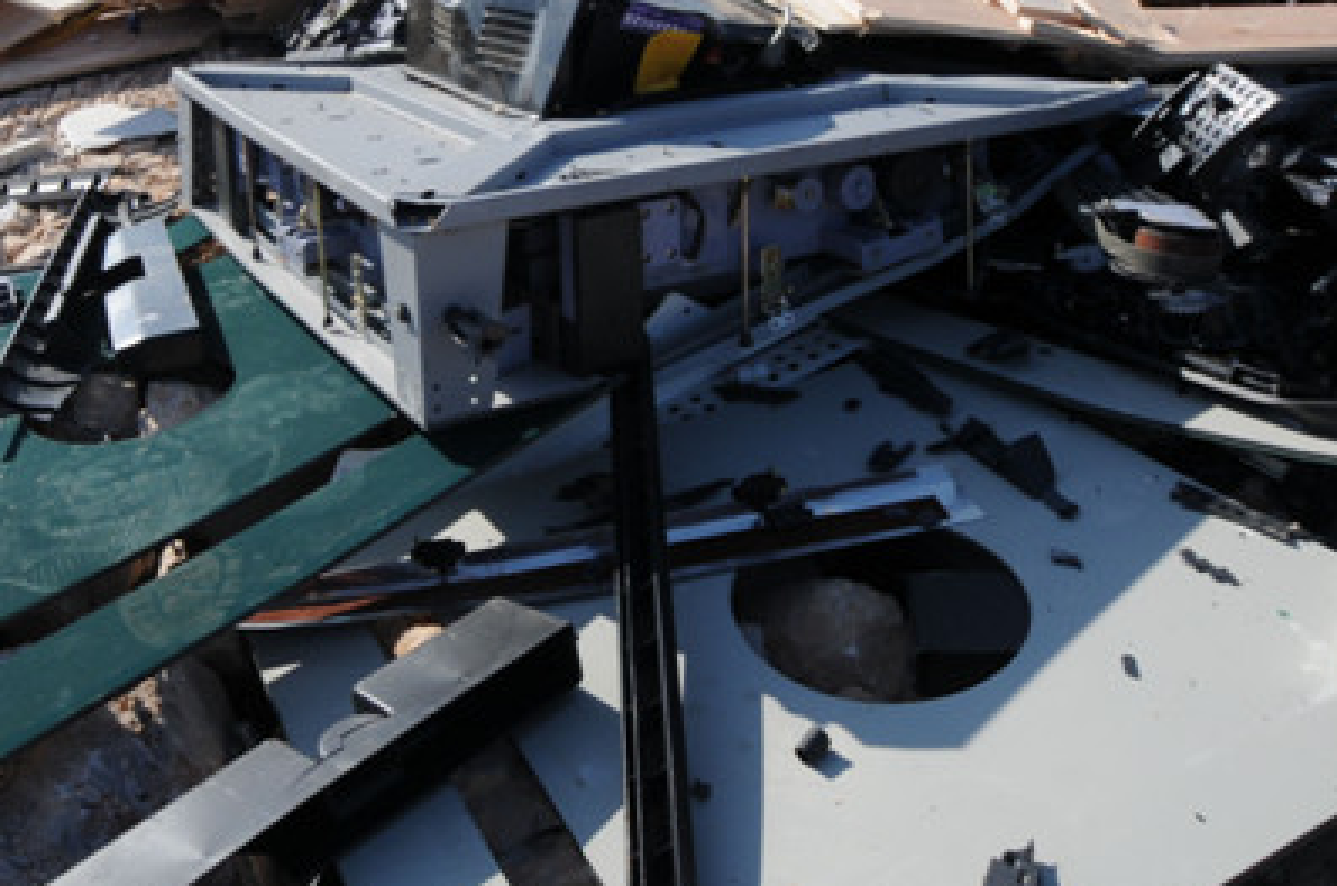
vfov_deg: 36.9
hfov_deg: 54.9
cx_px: 465
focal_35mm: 34
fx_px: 1260
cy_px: 136
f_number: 8
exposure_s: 1/400
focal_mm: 10
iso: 200
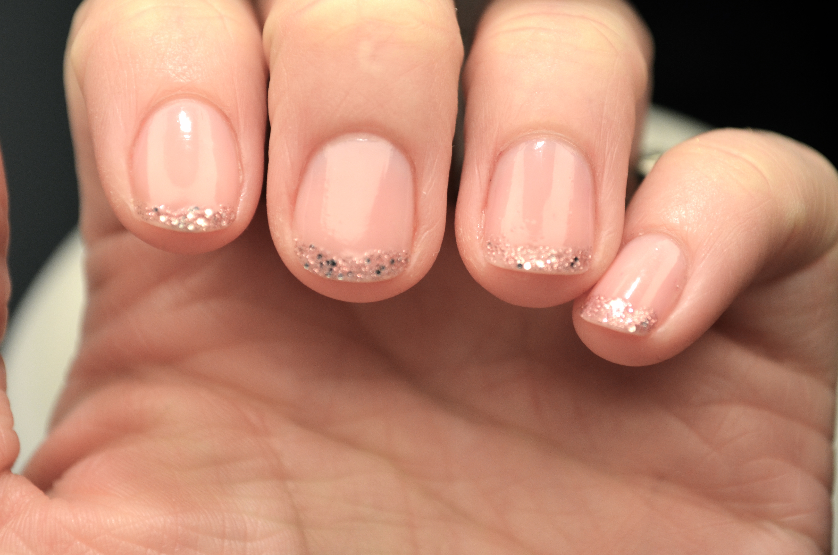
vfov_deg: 16.5
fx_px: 1916
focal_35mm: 82
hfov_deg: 24.7
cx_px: 419
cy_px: 278
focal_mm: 55
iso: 800
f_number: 5.6
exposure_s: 1/40
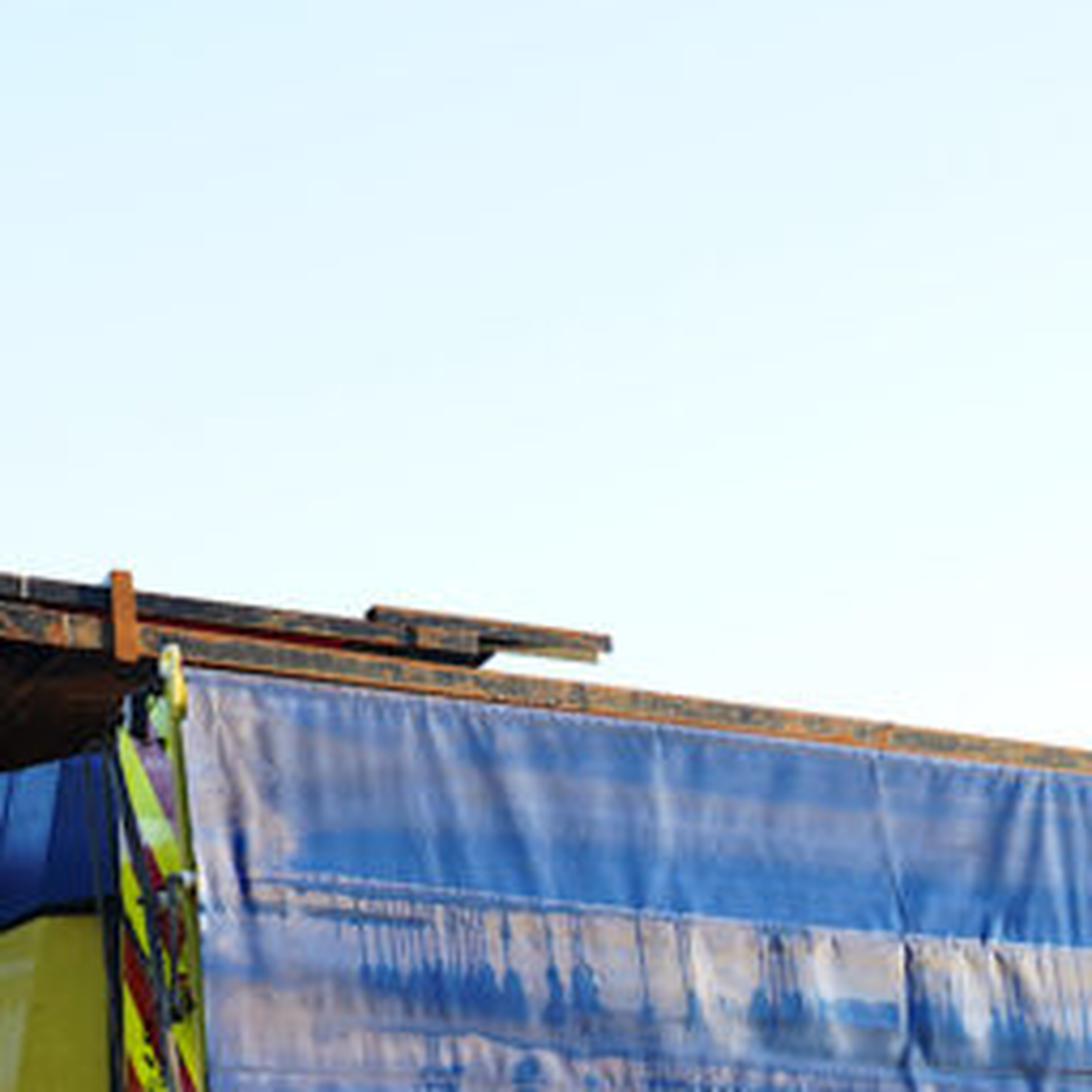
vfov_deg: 16.4
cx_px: 1365
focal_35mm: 102
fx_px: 3640
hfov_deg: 16.3
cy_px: 1295
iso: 160
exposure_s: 1/100
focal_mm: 30
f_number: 5.6
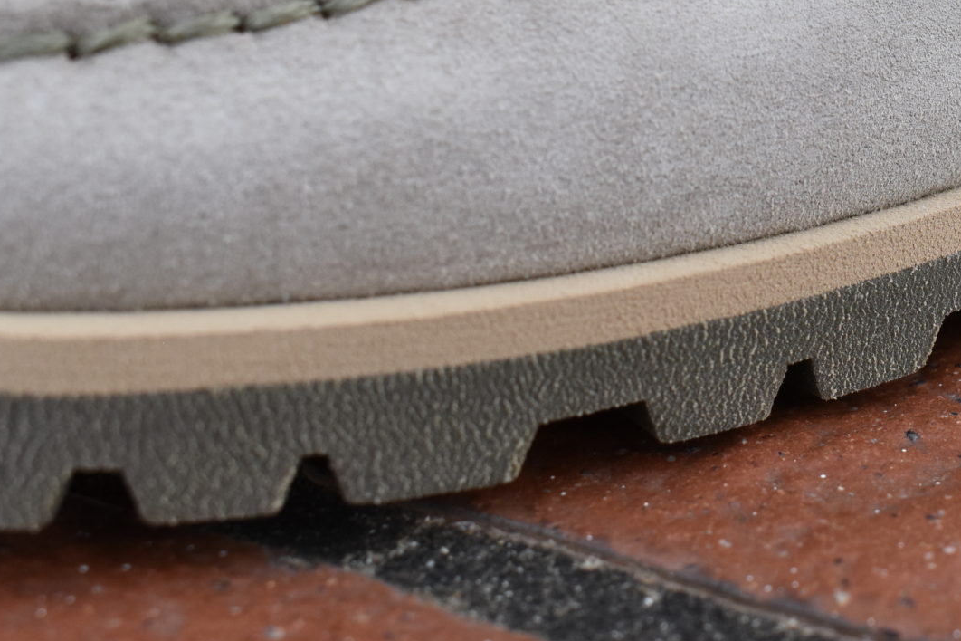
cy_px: 57
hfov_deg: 24.2
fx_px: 2162
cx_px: 916
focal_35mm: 81
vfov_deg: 16.6
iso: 400
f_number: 8
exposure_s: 1/250
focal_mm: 28
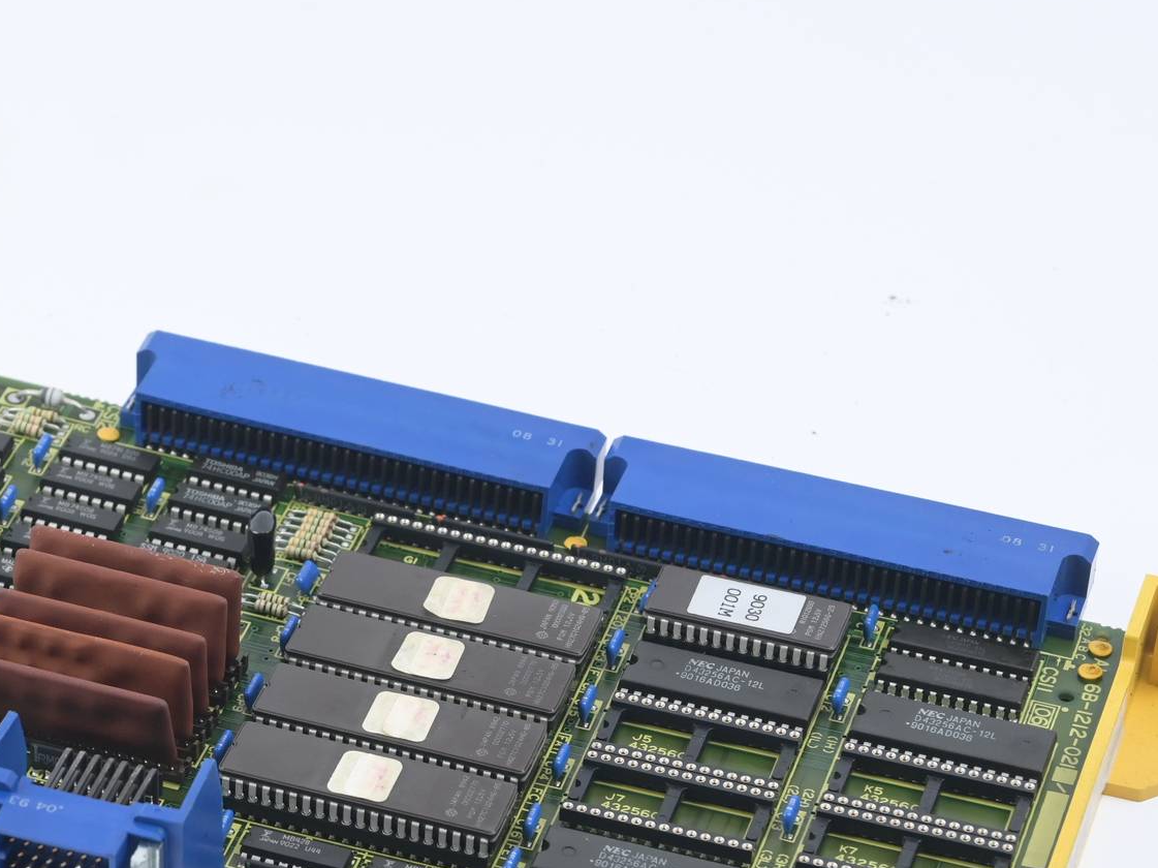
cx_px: 226
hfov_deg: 14.1
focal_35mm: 139
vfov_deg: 10.6
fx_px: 4648
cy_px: 730
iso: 400
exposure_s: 1/100
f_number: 6.3
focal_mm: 50
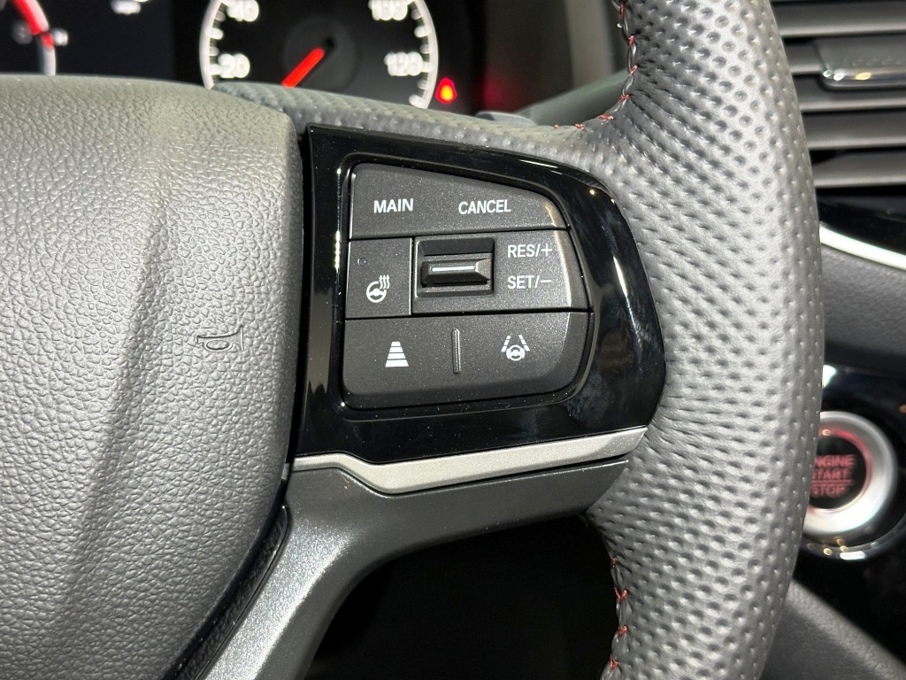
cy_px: 340
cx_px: 453
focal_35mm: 48
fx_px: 1256
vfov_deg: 30.3
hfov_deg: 39.7
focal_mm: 6.86
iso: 400
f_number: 1.78
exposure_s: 1/30
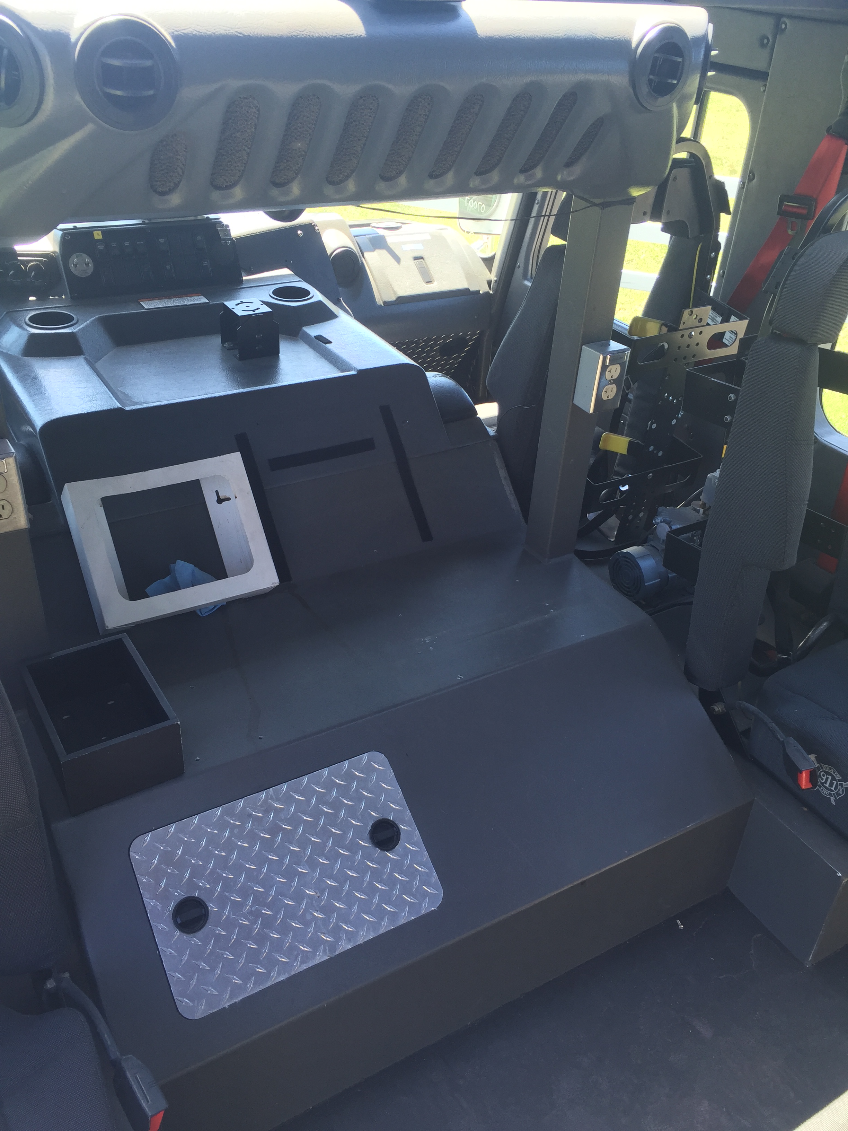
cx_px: 424
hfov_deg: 48.2
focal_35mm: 29
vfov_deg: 61.7
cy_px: 566
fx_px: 947
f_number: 2.2
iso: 32
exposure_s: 1/60
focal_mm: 4.15
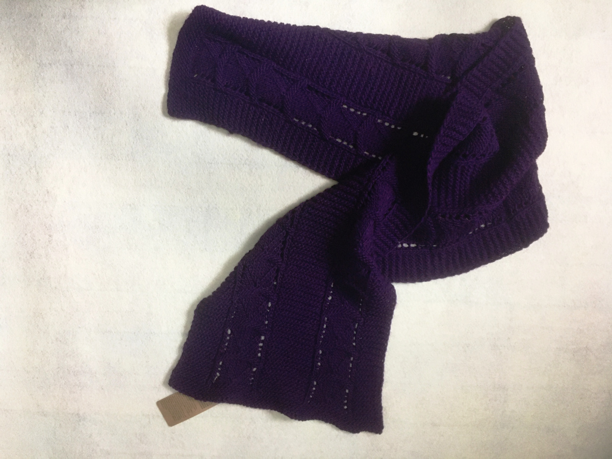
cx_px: 306
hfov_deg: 61.7
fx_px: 513
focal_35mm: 29
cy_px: 230
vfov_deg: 48.2
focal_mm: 4.2
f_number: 2.2
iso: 200
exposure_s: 1/33
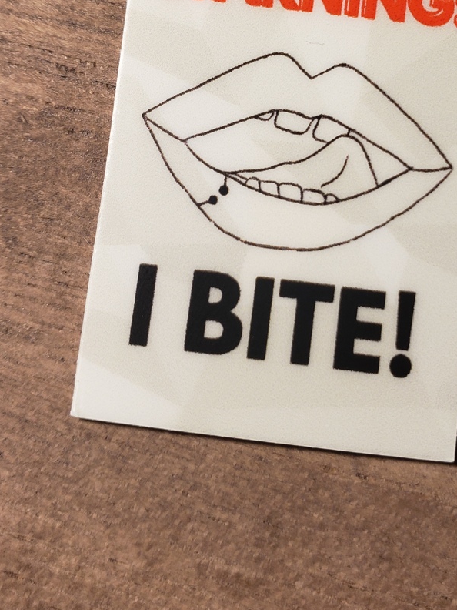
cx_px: 297
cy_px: 171
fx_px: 775
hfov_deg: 32.6
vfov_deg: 42.0
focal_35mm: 44
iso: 100
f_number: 2.4
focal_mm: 4.3
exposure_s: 1/60
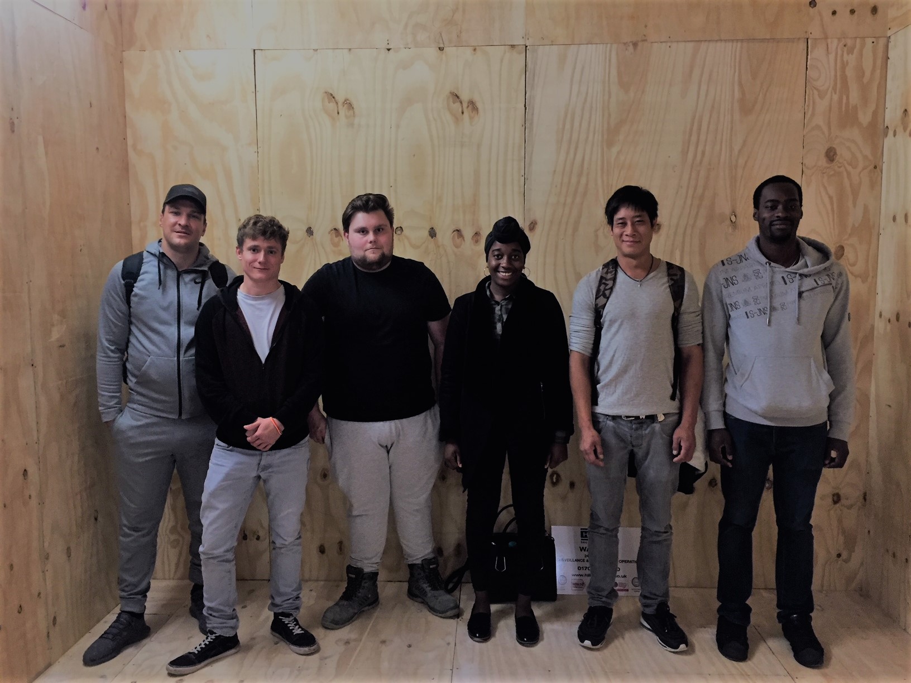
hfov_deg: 61.7
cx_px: 456
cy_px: 342
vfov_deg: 48.2
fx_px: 763
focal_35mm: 29
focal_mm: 4.15
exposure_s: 1/33
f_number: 2.2
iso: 200
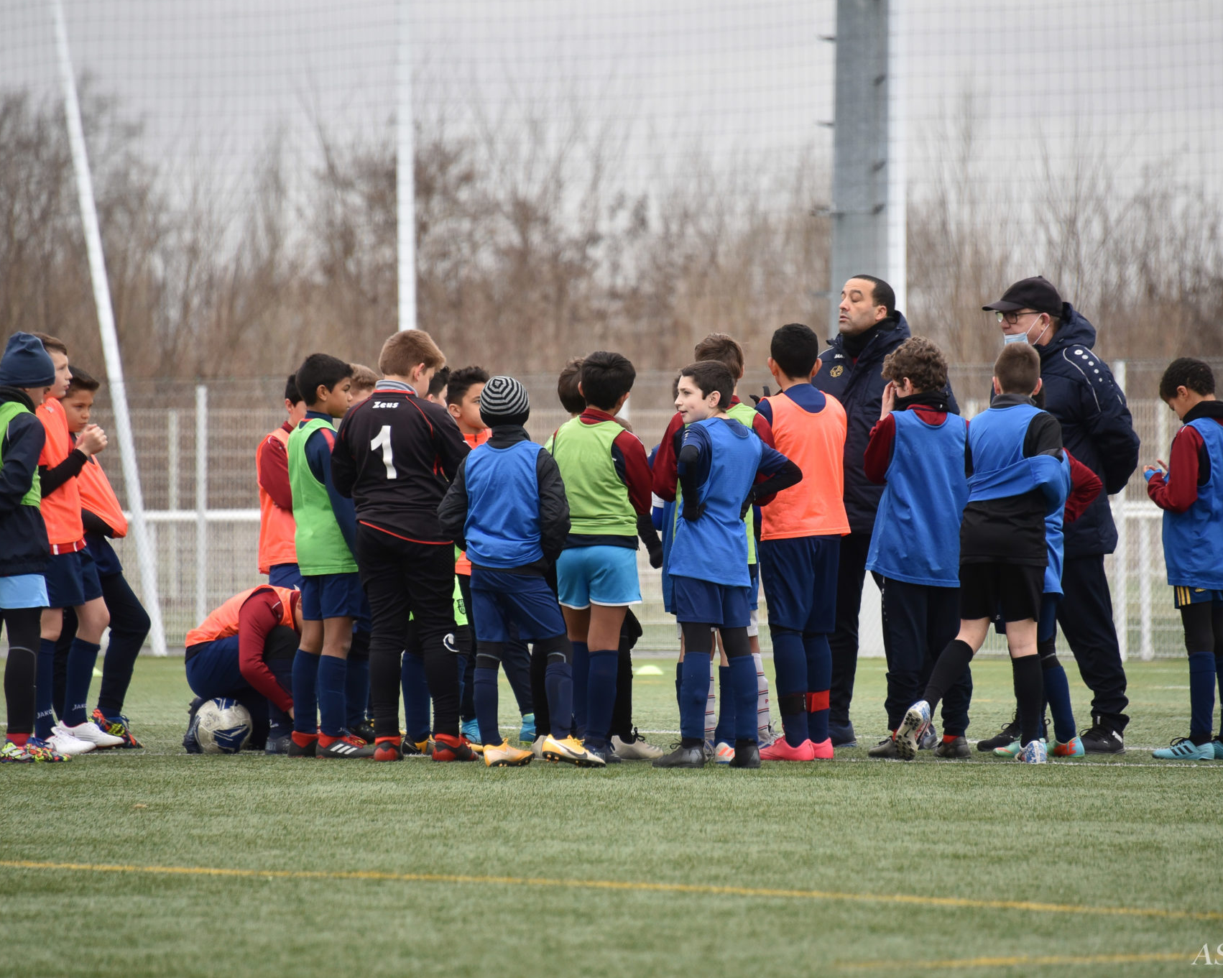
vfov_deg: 4.6
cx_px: 599
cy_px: 488
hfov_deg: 5.7
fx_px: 12268
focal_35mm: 339
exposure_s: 1/500
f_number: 5.6
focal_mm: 300
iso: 1600
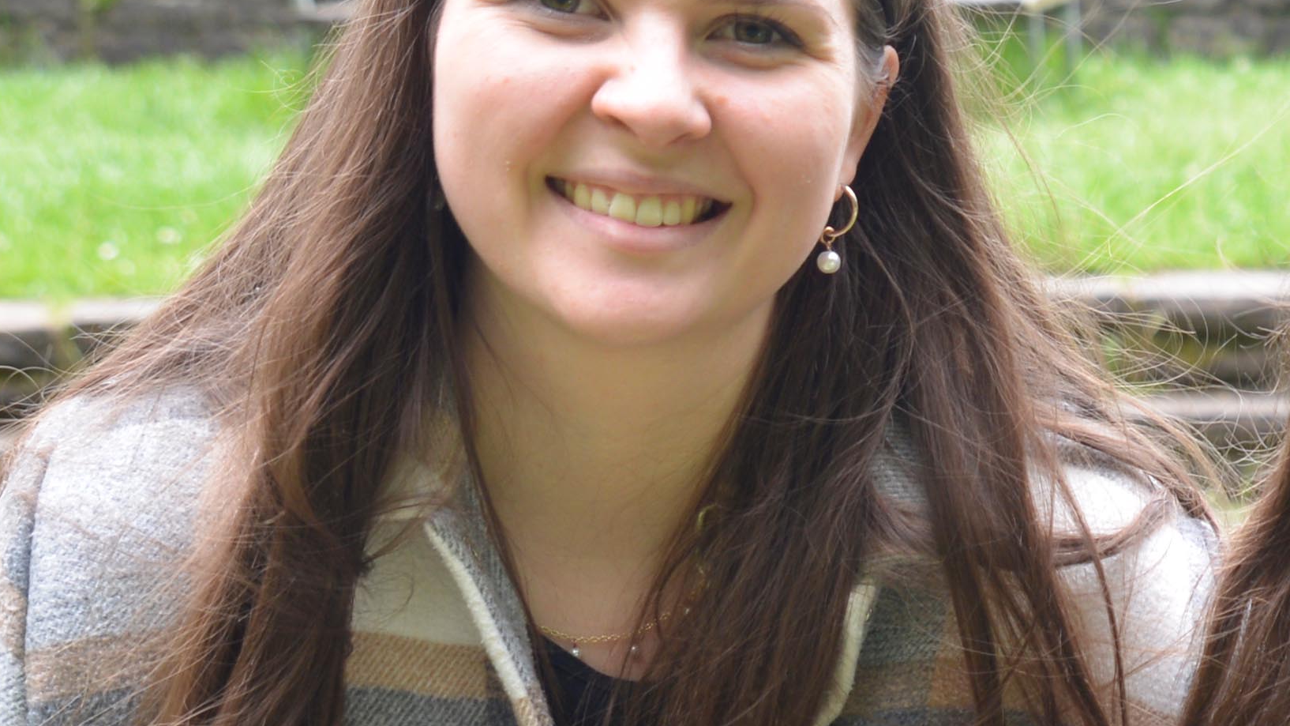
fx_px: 4618
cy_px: 822
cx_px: 1884
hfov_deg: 14.9
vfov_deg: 8.9
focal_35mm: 135
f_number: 5.6
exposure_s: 1/125
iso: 360
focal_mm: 35
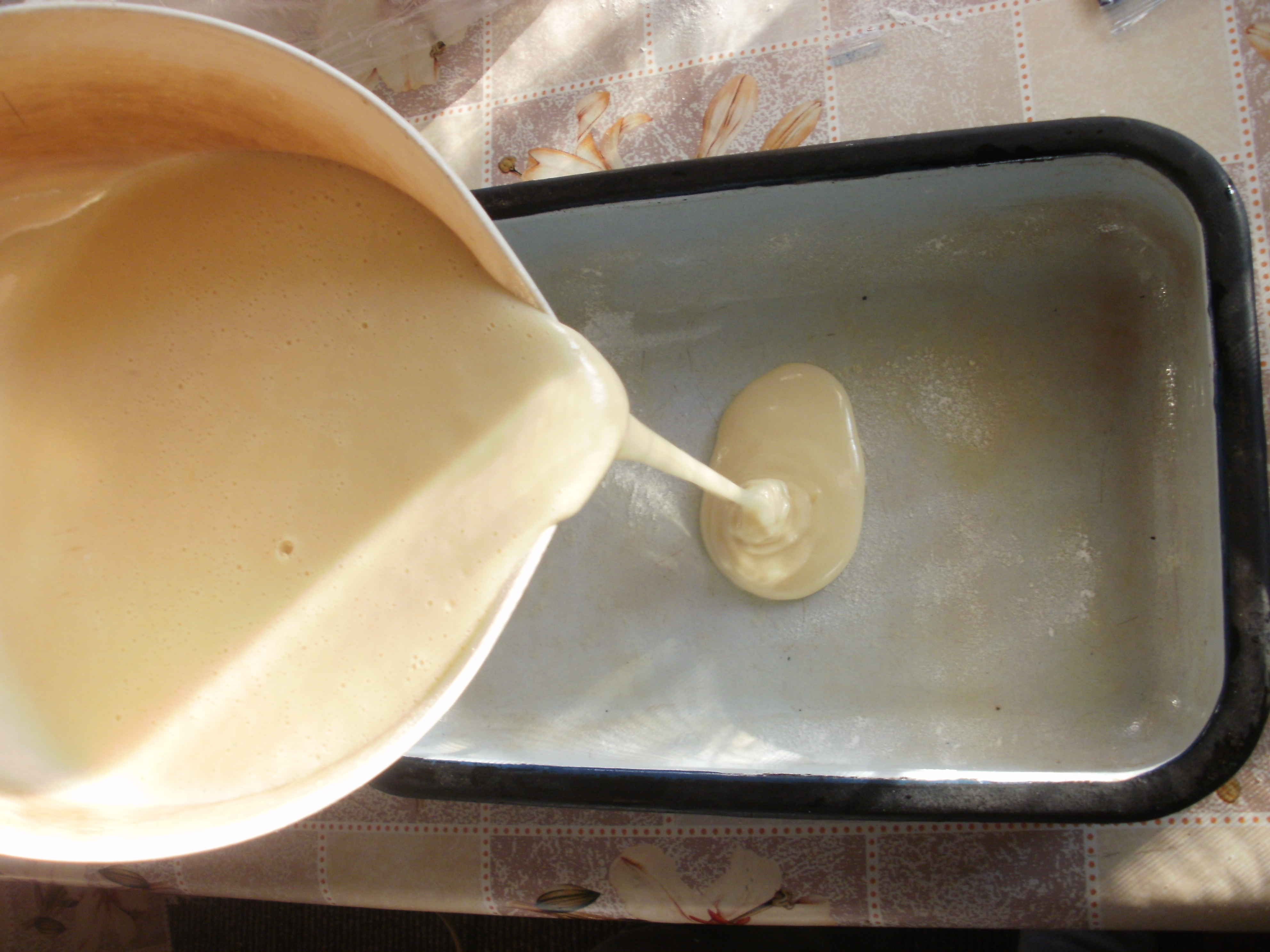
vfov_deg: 39.7
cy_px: 476
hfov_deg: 51.4
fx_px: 1321
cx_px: 635
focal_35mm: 36
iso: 125
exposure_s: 1/20
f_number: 3.5
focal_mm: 6.3
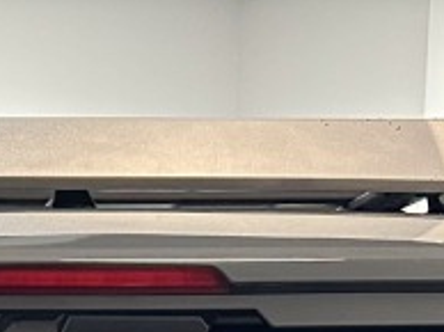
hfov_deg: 15.4
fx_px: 1627
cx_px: 62
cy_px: 877
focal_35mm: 127
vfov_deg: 9.8
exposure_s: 1/60
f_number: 1.78
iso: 640
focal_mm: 6.86
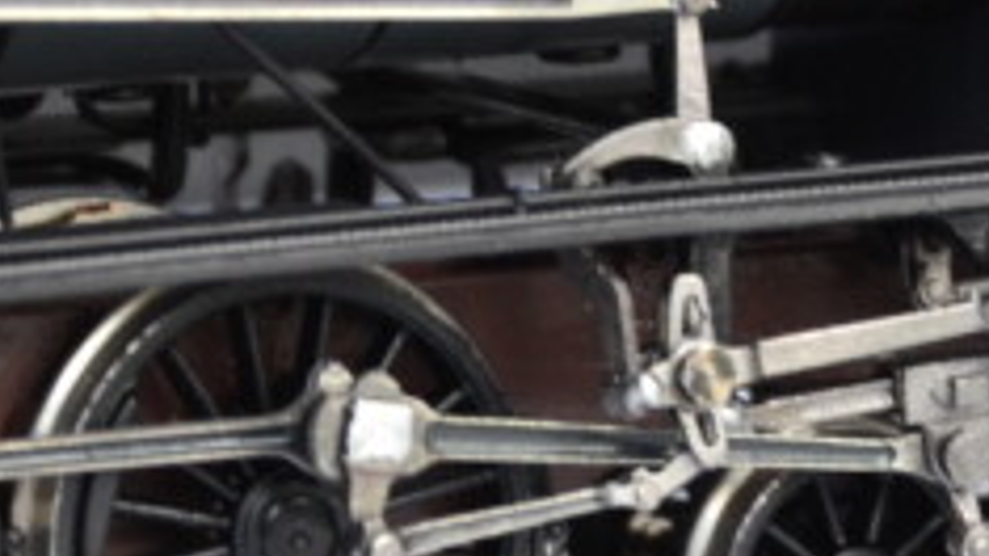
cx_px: 379
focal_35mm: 561
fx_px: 14707
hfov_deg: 3.9
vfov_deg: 2.2
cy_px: 198
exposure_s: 1/80
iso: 800
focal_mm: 82
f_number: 9
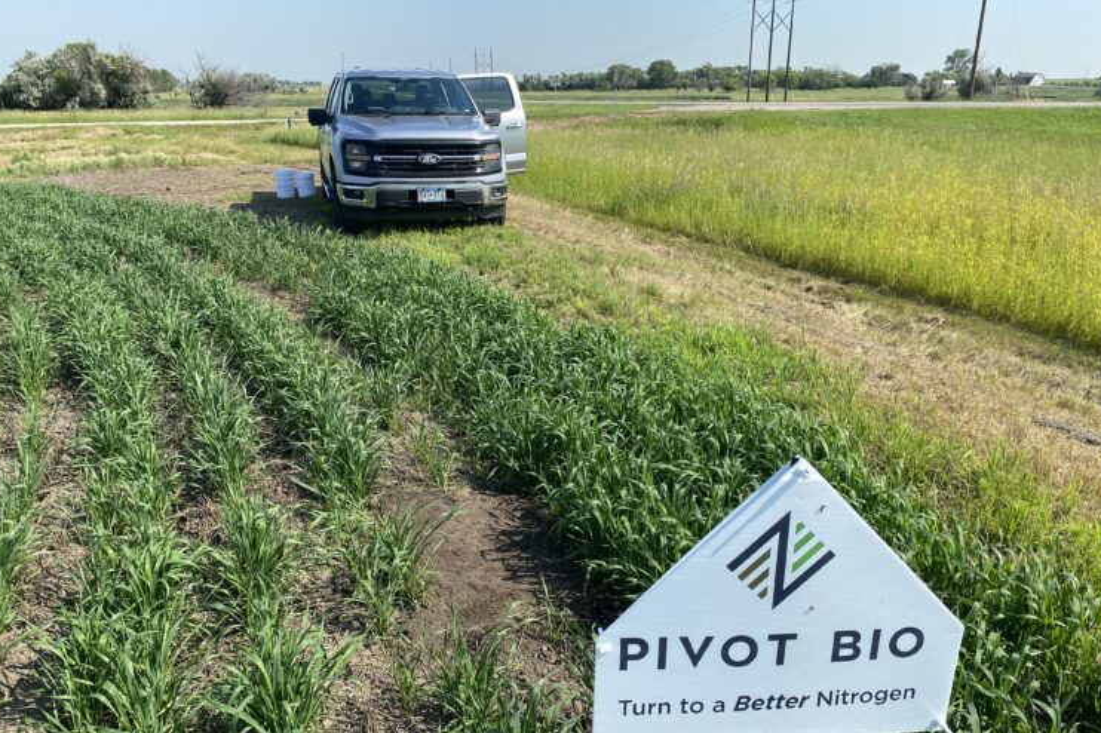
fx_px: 856
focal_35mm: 28
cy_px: 378
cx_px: 546
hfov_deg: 65.5
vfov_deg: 46.4
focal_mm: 4.25
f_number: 1.8
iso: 32
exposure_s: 1/2268
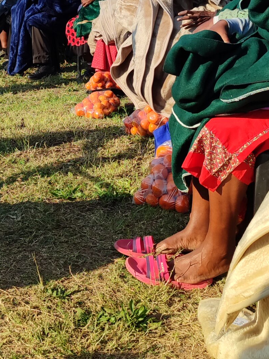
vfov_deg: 31.1
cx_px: 116
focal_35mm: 60
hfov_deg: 24.4
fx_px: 622
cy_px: 58
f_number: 1.89
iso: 50
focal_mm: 5.95
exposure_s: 1/806
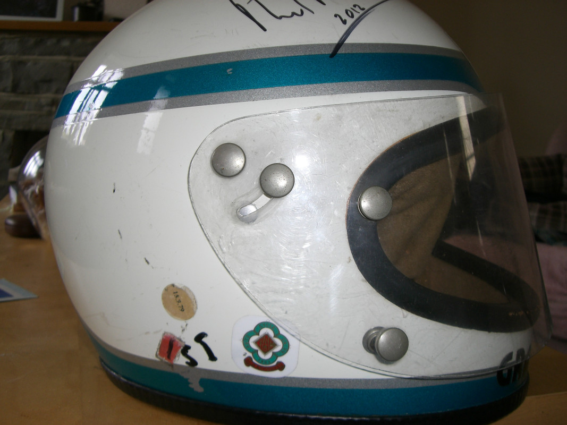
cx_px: 284
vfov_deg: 37.7
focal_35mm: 38
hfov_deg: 49.0
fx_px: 622
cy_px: 212
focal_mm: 6.2
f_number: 2.7
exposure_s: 1/60
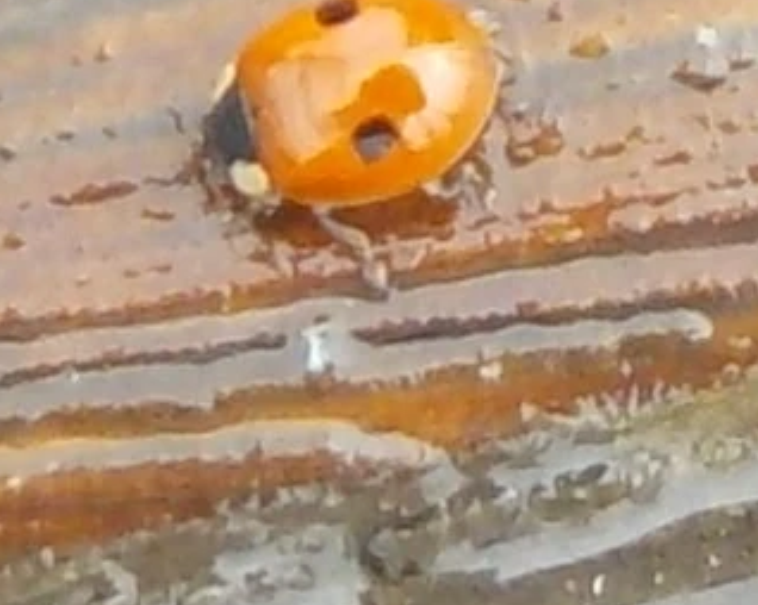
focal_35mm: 59
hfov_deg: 31.7
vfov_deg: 25.3
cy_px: 117
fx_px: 1323
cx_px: 236
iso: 125
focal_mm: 4.1
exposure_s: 1/125
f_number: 3.3
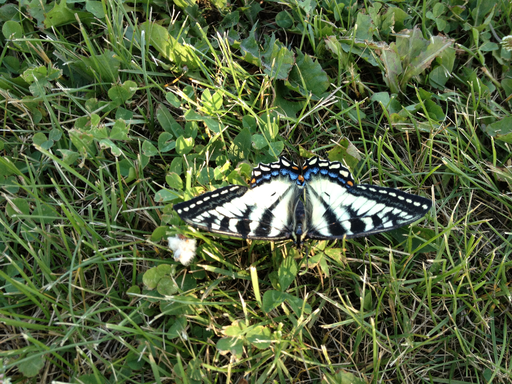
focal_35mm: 35
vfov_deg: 40.7
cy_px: 192
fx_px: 518
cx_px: 256
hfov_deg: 52.6
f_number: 2.4
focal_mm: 4.28
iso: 100
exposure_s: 1/120
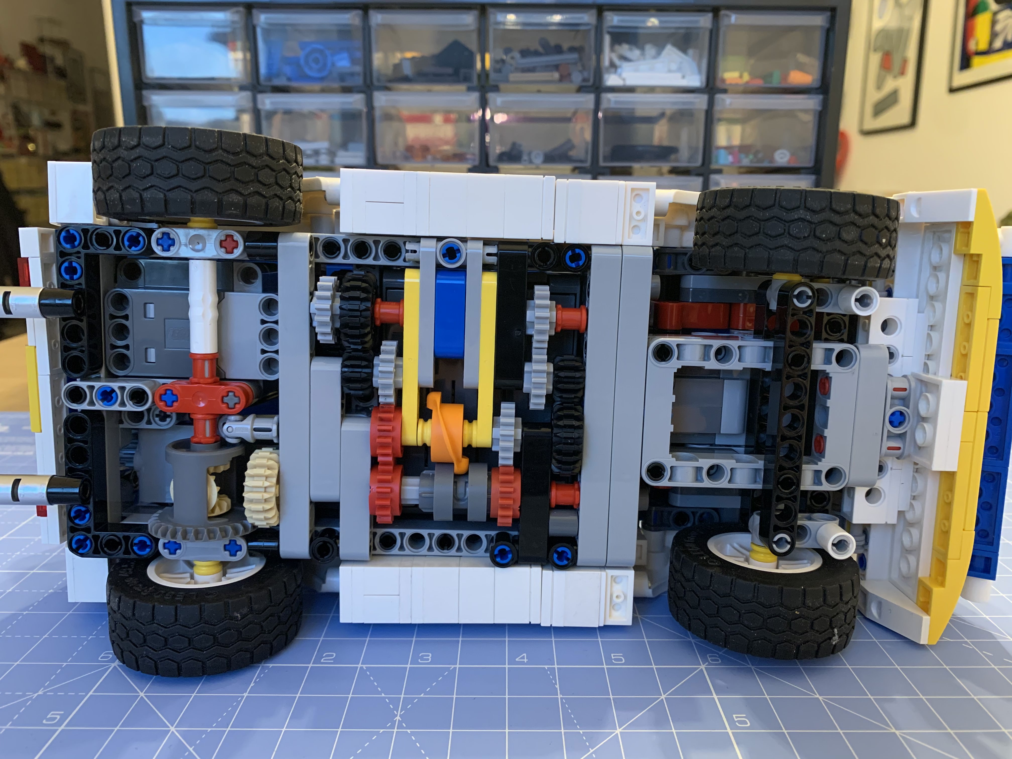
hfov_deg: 67.3
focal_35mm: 26
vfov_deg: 53.1
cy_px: 380
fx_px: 760
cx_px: 506
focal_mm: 4.25
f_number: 1.8
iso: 400
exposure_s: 1/33
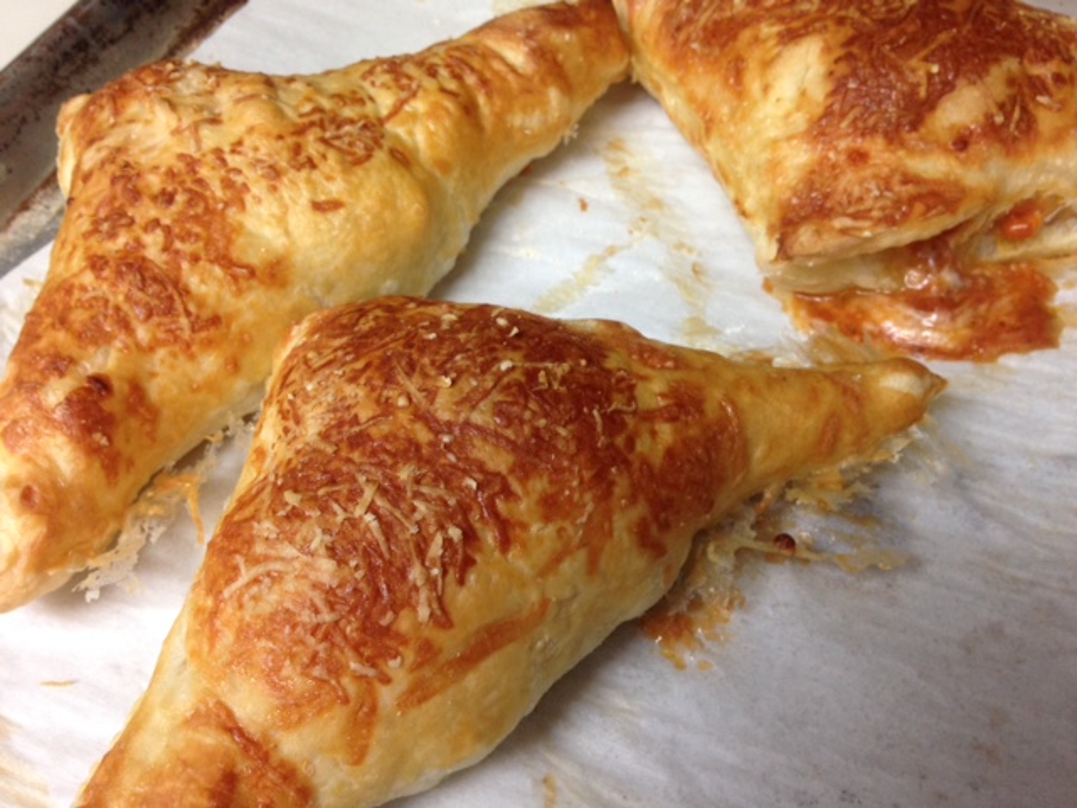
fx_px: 1027
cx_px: 538
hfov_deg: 55.4
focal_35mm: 33
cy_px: 404
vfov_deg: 42.9
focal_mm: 4.12
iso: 100
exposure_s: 1/20
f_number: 2.4
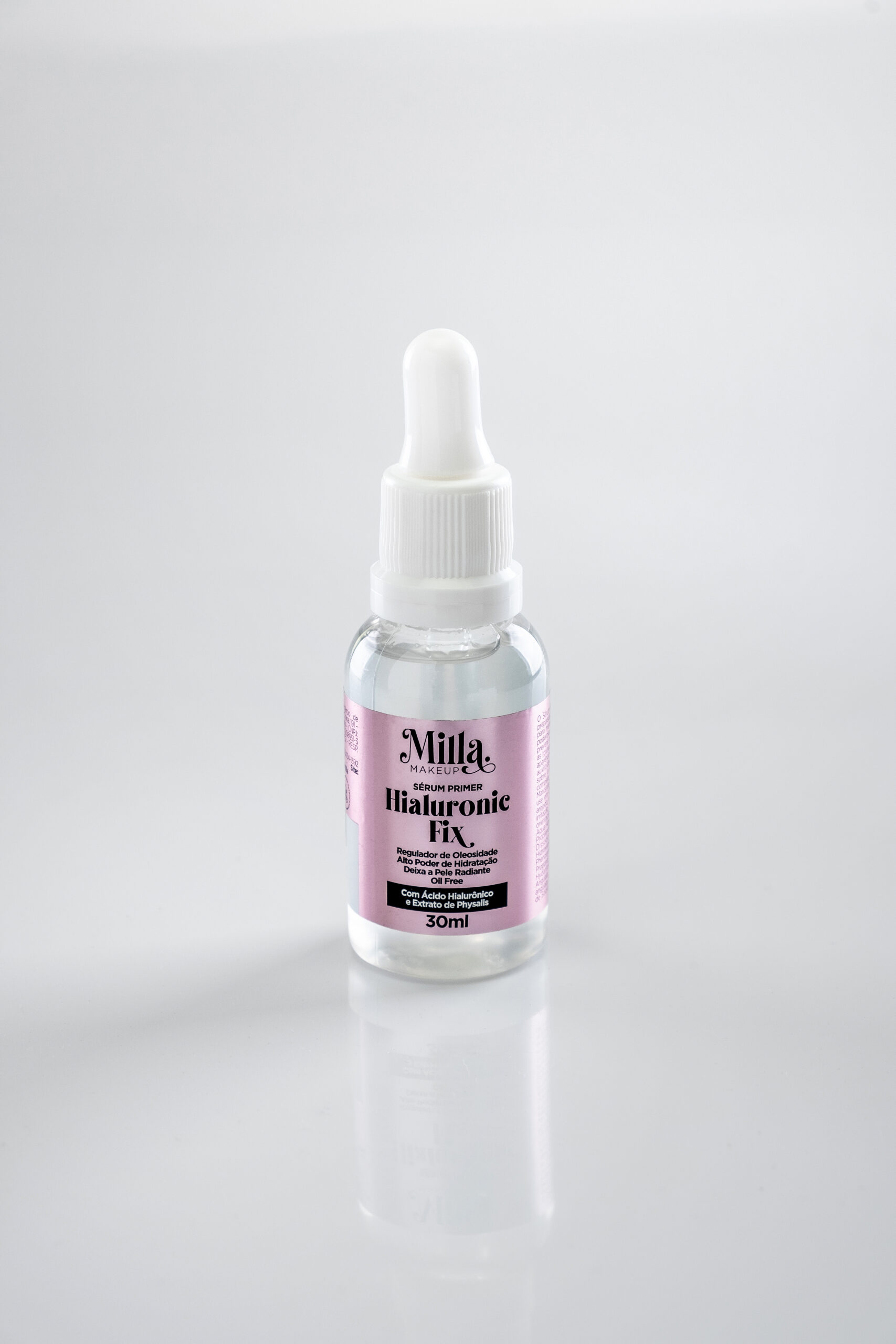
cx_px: 448
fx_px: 3098
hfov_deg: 16.5
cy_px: 672
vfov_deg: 24.5
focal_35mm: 83
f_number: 7.1
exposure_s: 1/160
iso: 320
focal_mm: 55
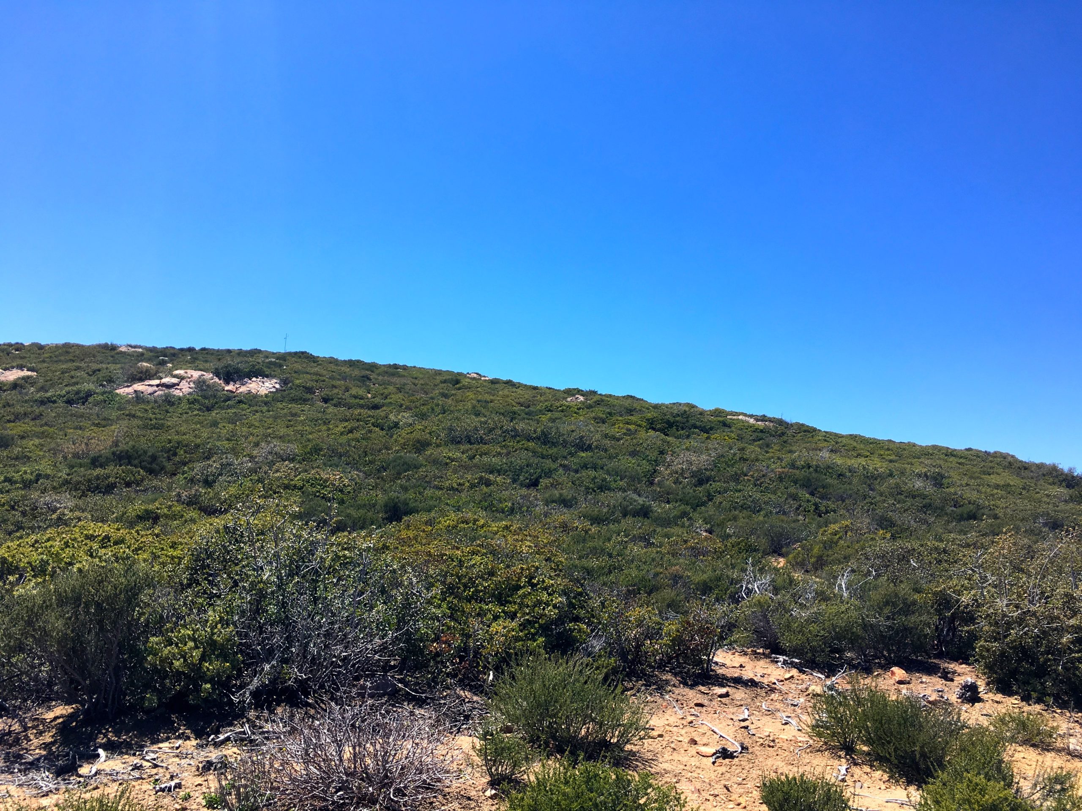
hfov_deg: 61.7
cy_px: 406
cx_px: 541
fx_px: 906
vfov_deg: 48.2
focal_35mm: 29
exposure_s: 1/1326
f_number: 2.2
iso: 25
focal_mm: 4.15
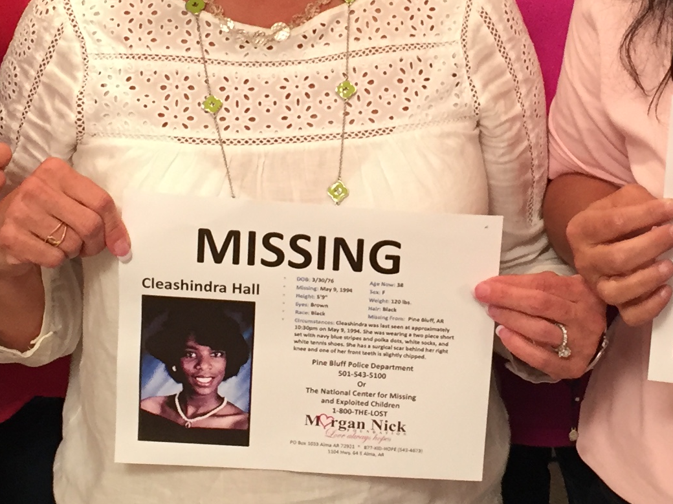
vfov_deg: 16.1
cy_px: 113
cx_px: 463
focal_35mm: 91
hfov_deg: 21.4
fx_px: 1769
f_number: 2.2
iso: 50
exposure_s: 1/30
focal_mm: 4.15
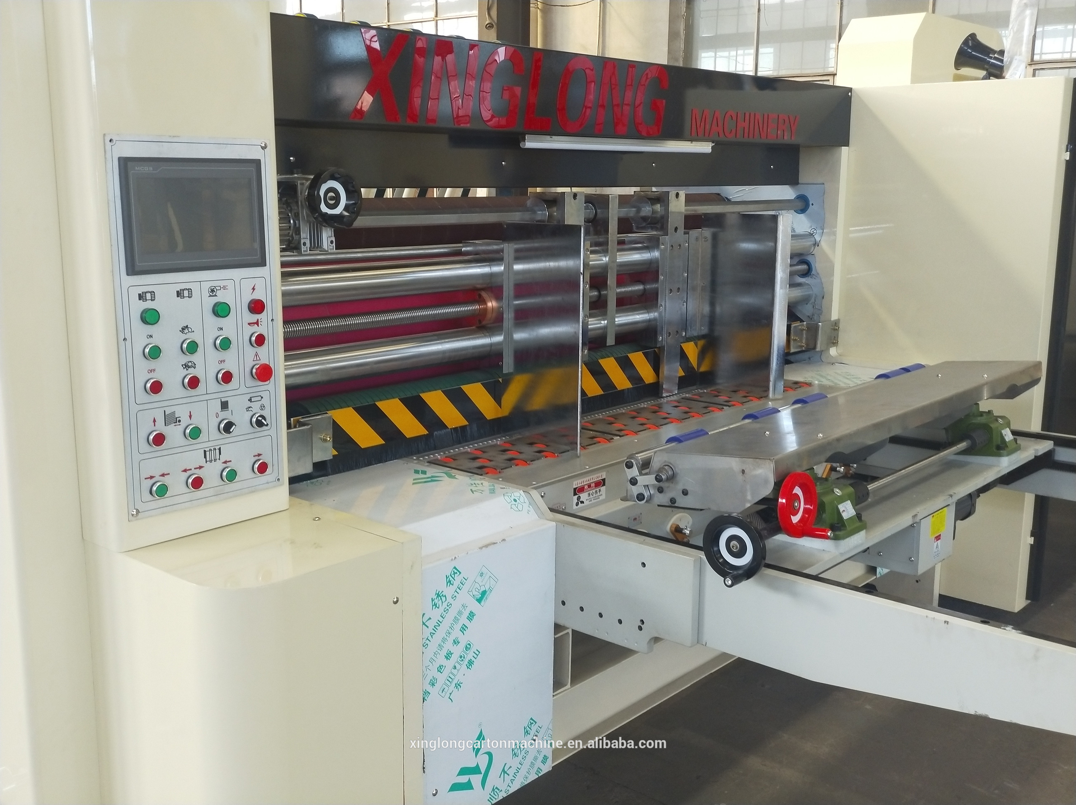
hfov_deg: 56.9
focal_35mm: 32
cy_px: 402
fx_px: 994
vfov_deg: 44.1
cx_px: 538
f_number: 2.6
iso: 319
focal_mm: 5.47
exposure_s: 1/25
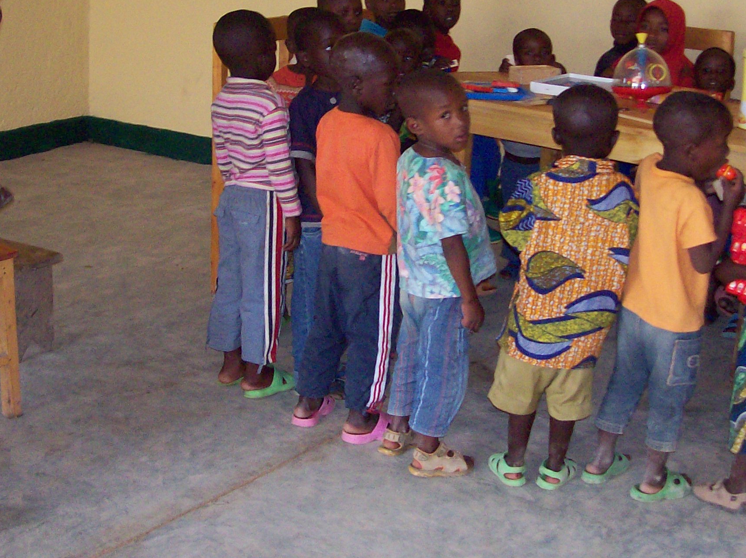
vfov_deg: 24.3
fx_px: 1292
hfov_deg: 32.2
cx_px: 348
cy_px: 176
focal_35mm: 60
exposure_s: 1/64
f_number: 2.7
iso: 140
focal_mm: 6
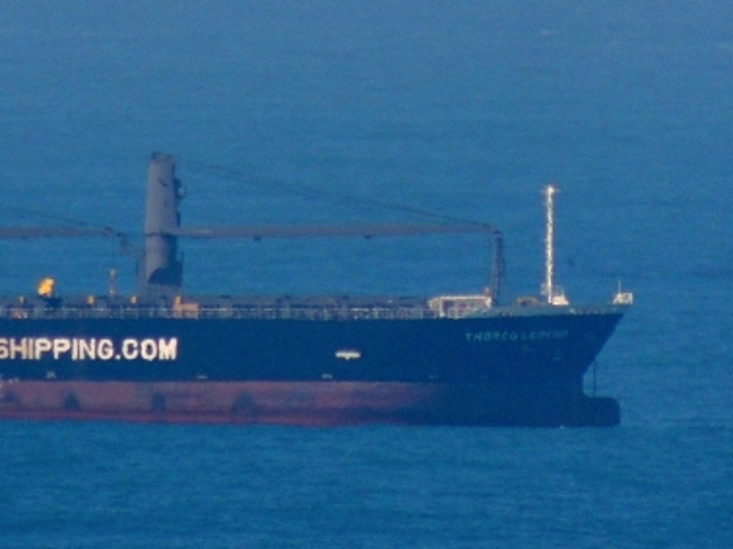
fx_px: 44821
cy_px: 200
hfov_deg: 0.9
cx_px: -8
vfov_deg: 0.7
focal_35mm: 2118
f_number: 5.9
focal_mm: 180
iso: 160
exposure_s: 1/500
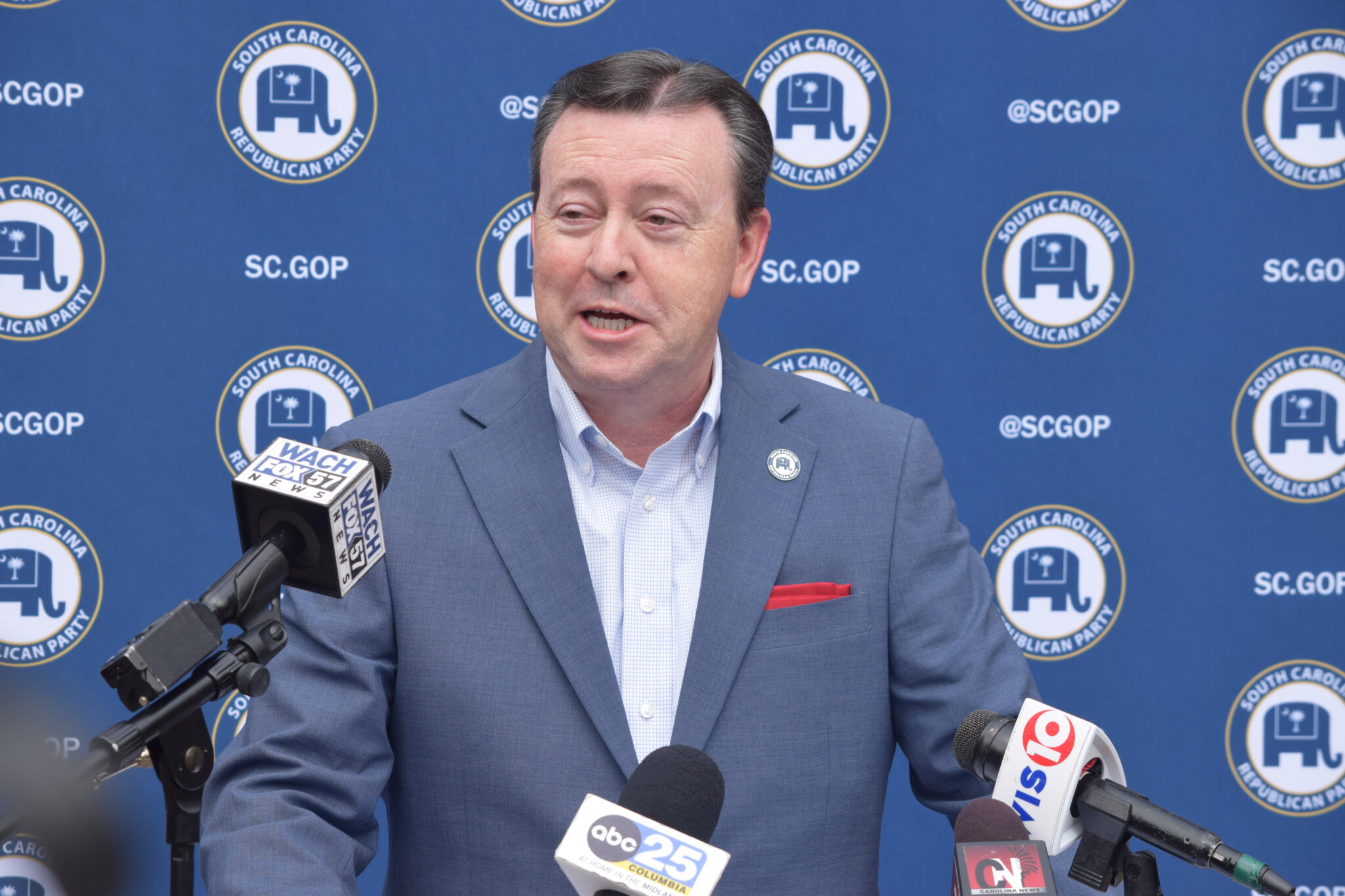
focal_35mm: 138
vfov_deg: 9.9
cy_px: 448
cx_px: 672
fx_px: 5155
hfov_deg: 14.9
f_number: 9
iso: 200
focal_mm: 92
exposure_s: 1/320
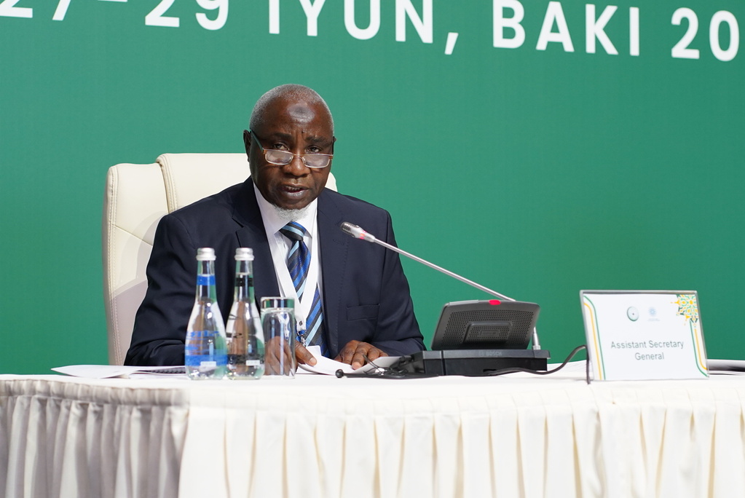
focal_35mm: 127
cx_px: 372
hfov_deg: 16.1
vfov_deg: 10.8
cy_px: 249
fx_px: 2630
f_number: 3.5
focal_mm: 85
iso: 1250
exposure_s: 1/125
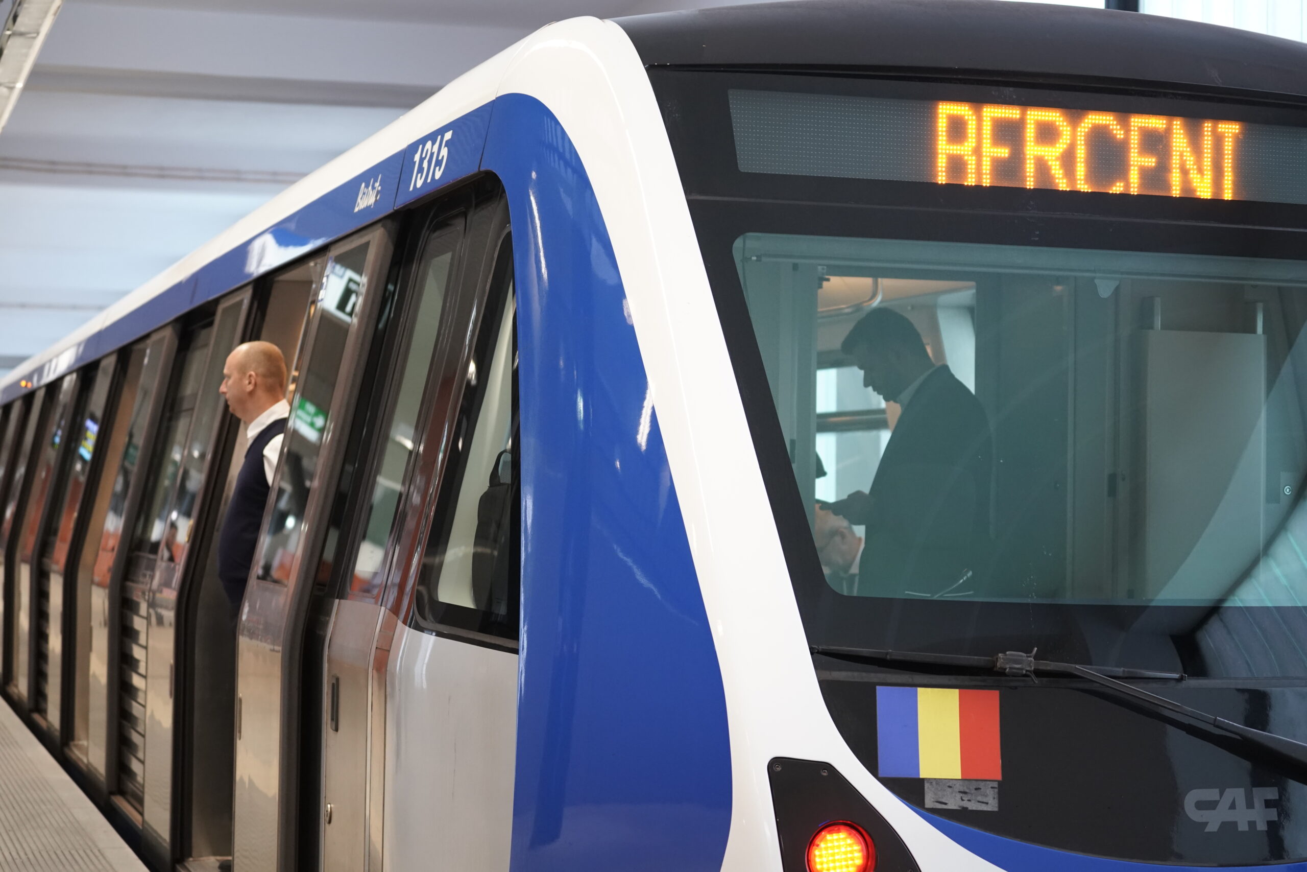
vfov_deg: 19.5
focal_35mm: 70
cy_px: 436
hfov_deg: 28.8
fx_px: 2541
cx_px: 654
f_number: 4
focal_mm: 70
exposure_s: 1/250
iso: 3200
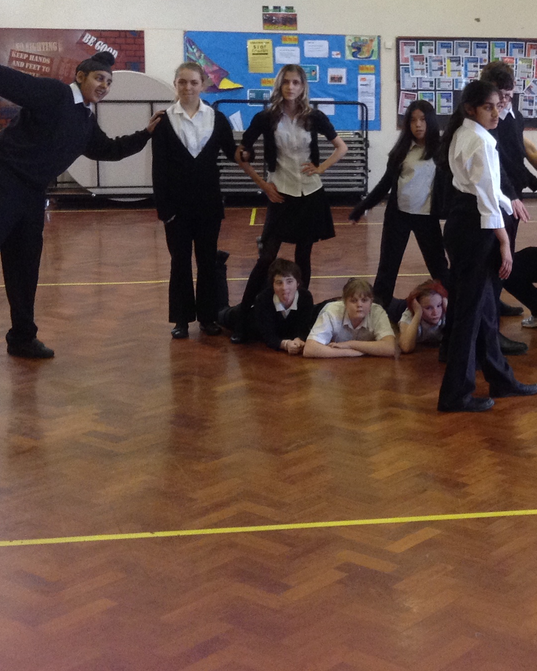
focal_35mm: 62
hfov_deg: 23.9
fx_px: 1232
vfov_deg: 30.1
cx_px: 486
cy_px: 189
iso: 125
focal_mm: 3.3
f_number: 2.4
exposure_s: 1/24
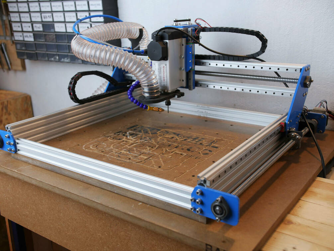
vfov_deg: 34.4
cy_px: 126
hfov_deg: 44.8
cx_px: 167
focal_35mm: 42
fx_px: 405
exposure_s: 1/80
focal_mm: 21
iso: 400
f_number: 2.5
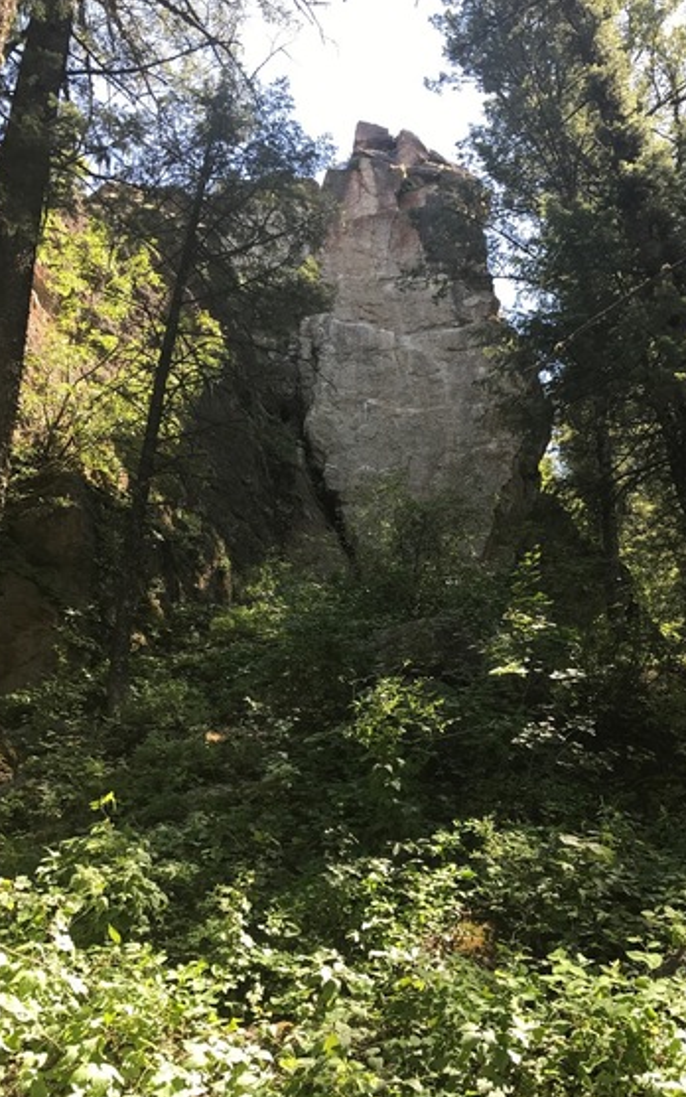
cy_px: 517
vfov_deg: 59.6
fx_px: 956
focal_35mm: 32
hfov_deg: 39.4
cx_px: 390
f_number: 1.8
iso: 20
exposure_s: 1/248
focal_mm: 3.99
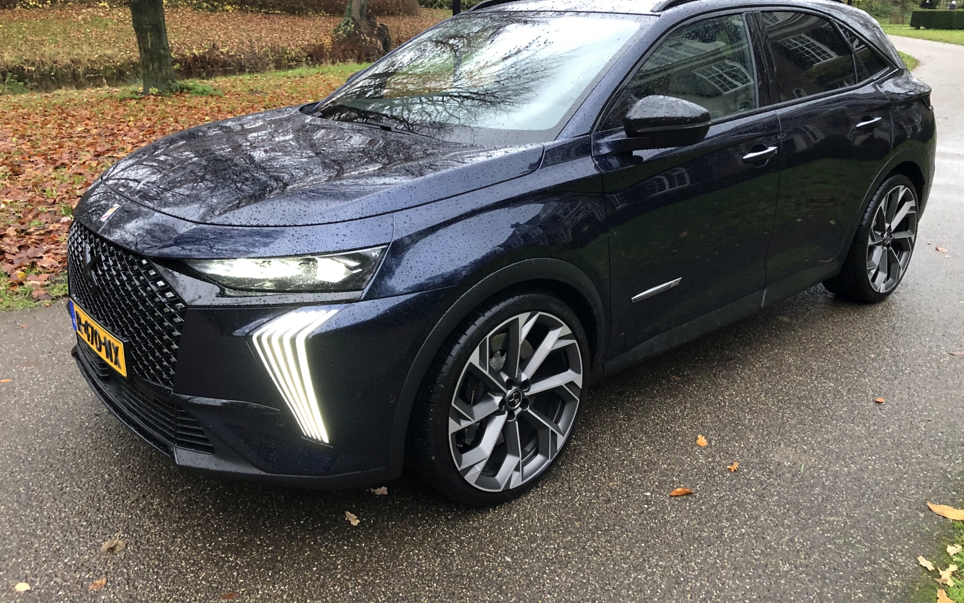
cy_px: 239
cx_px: 478
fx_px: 788
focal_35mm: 30
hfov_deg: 62.9
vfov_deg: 41.6
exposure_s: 1/16
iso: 80
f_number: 1.8
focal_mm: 3.99
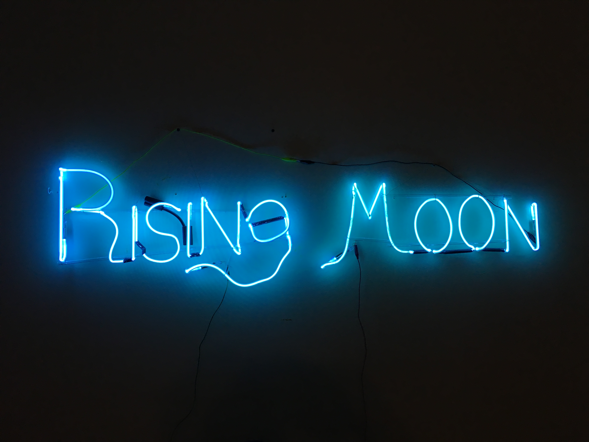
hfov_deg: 61.7
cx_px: 294
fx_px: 493
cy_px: 221
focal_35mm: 29
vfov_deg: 48.2
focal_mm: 4.15
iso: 25
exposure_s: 1/30
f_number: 2.2
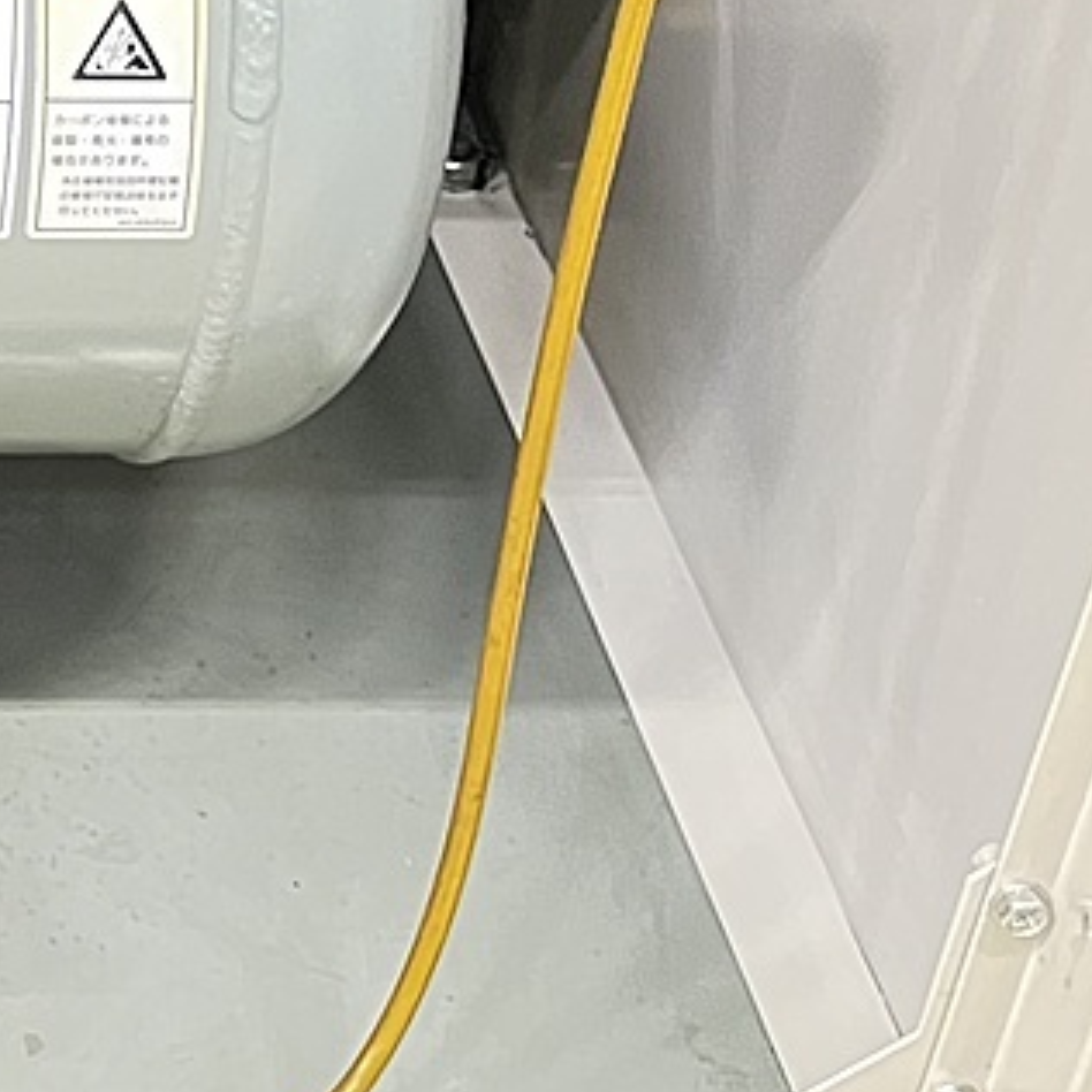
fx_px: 3890
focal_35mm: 109
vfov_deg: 14.9
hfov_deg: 14.2
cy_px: -527
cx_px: -836
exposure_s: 1/25
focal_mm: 5.7
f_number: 1.5
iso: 1000
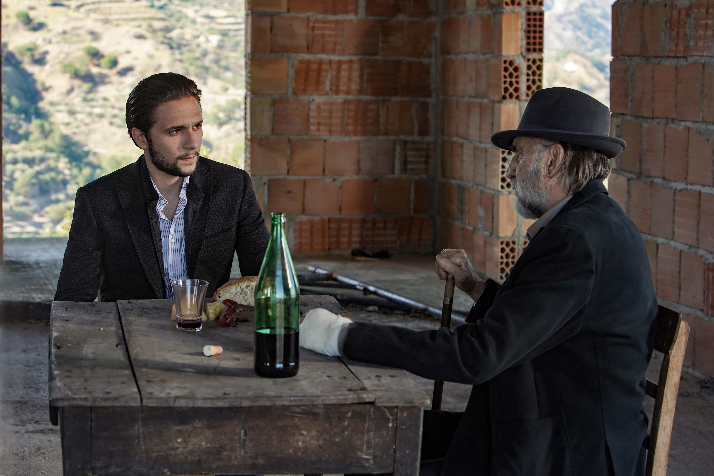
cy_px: 238
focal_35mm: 70
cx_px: 357
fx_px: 1388
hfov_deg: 28.8
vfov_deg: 19.5
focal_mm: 70
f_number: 6.7
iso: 640
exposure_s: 1/350
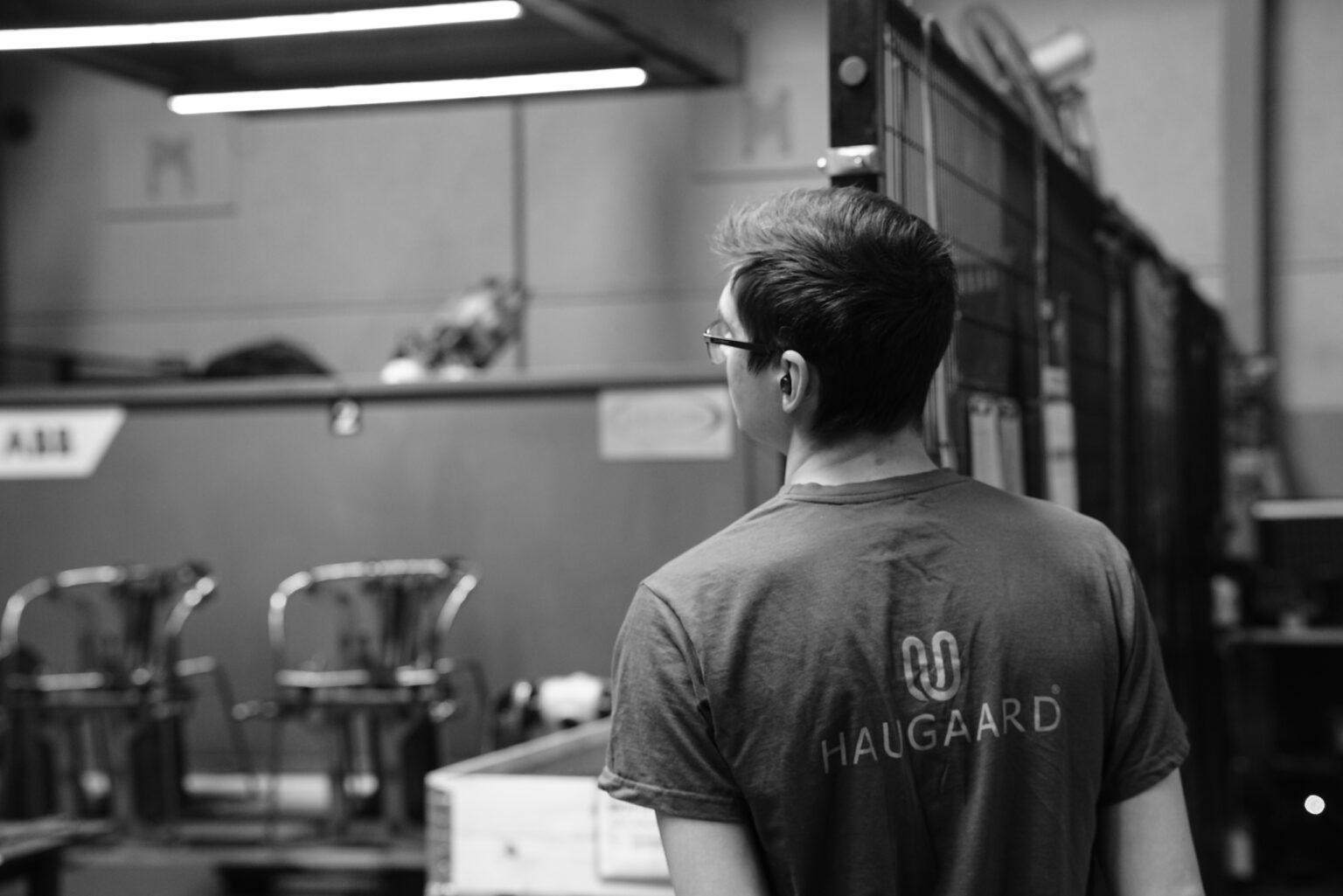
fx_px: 2127
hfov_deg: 35.0
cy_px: 448
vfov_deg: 23.8
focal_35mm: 57
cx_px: 672
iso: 2000
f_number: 3.5
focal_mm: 57
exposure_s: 1/250
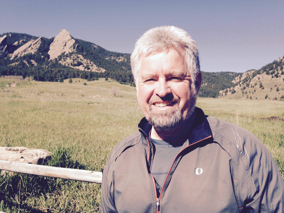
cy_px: 106
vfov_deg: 42.9
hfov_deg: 55.4
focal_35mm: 33
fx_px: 271
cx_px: 142
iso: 50
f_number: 2.4
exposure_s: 1/1506
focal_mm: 4.12
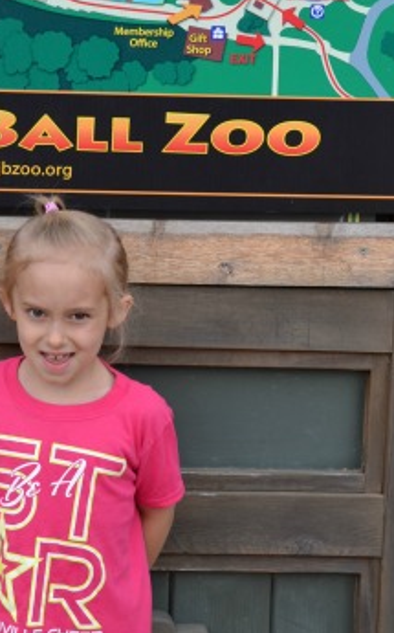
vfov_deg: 20.1
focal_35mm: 103
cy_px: 187
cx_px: 5
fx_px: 1775
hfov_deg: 12.5
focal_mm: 31
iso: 110
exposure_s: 1/125
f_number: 5.6
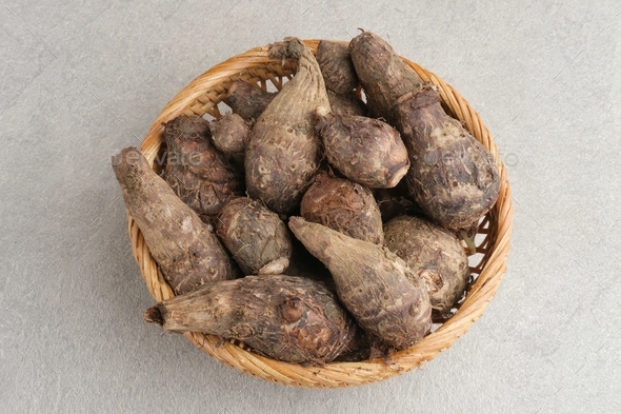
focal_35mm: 53
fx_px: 914
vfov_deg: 25.5
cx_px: 310
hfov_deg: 37.5
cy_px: 207
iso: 500
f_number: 16
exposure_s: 1/80
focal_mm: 35
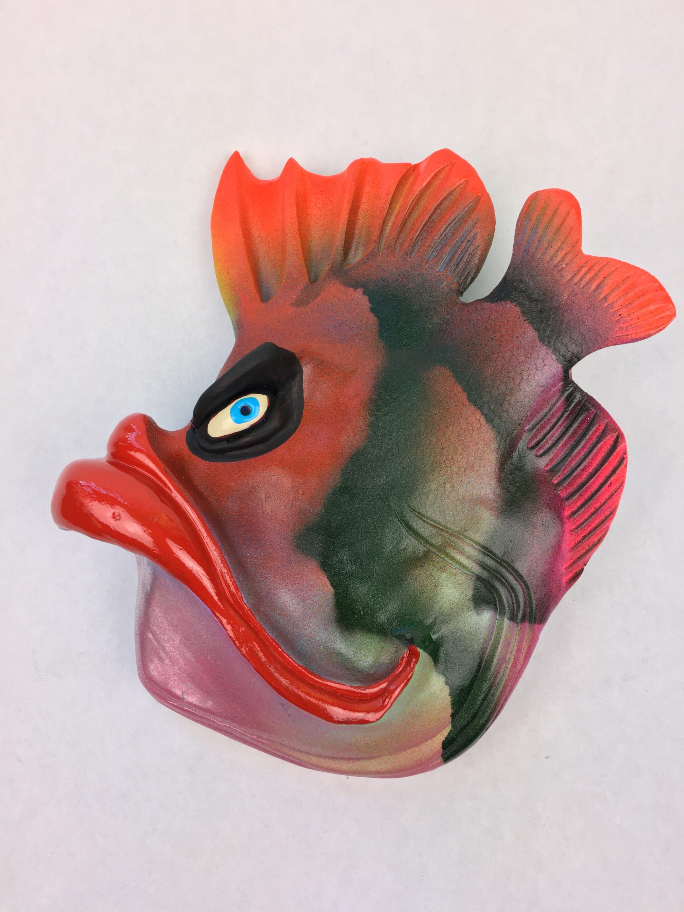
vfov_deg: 61.7
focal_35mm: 29
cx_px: 342
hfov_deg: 48.2
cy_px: 456
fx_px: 764
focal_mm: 4.15
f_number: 2.2
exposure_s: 1/100
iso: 40
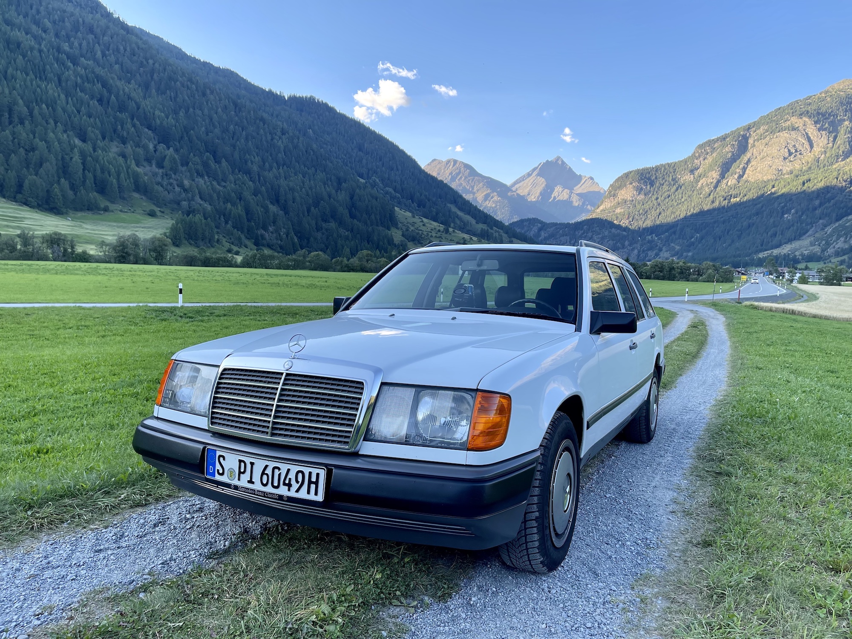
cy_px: 320
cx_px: 426
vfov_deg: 53.1
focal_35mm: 26
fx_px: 640
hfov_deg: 67.3
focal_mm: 5.1
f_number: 1.6
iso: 32
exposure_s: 1/424
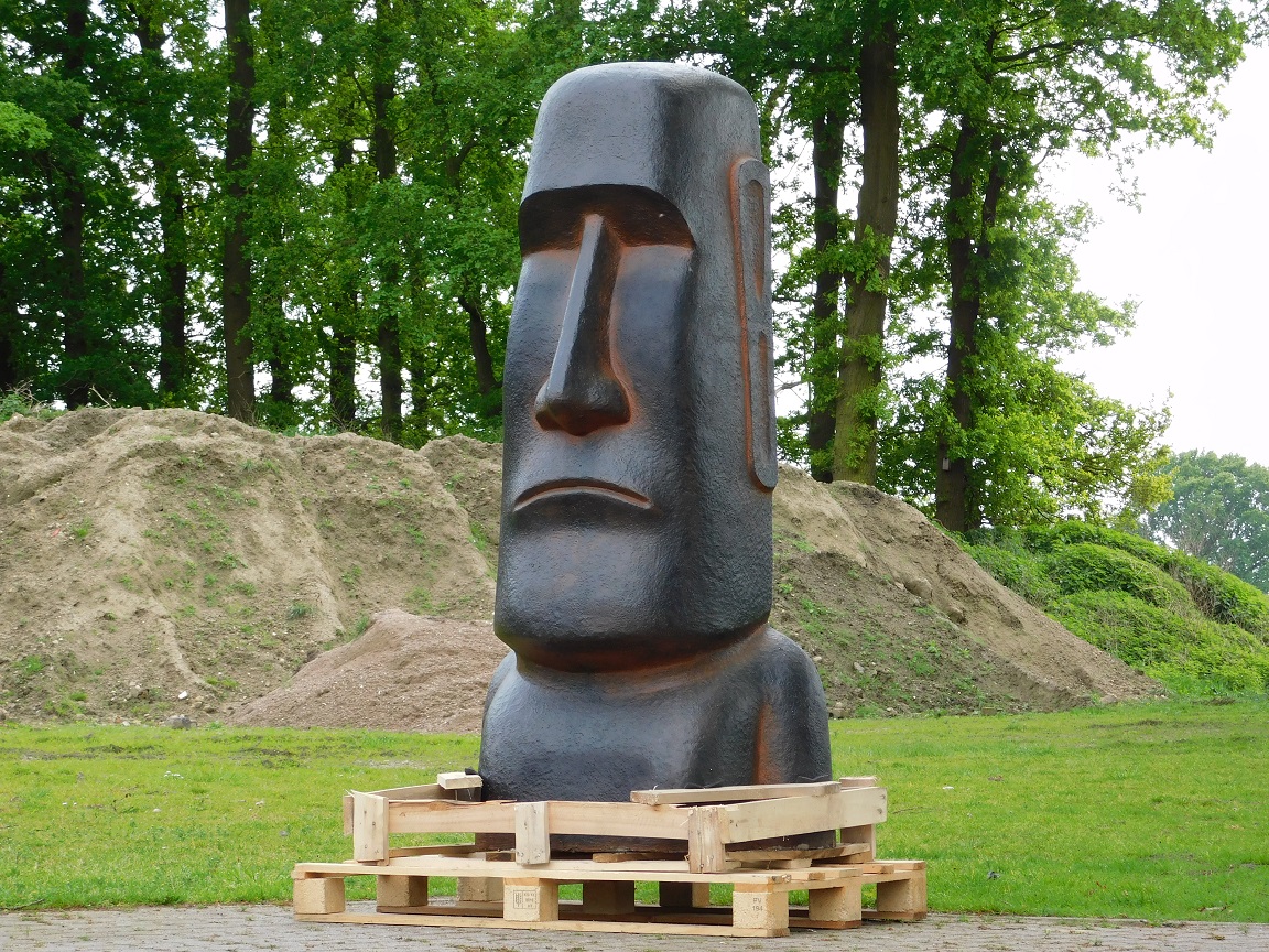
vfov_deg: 14.9
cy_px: 476
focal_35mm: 99
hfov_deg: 19.8
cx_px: 634
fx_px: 3629
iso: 125
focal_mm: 17.6
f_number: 4.6
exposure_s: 1/160
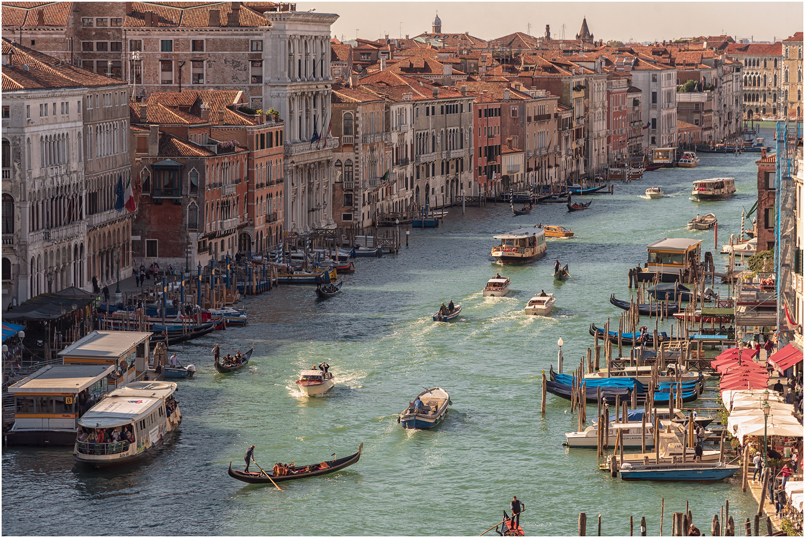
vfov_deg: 11.4
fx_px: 2685
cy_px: 269
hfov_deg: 17.1
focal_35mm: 120
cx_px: 402
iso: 100
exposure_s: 1/320
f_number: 6.3
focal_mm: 120
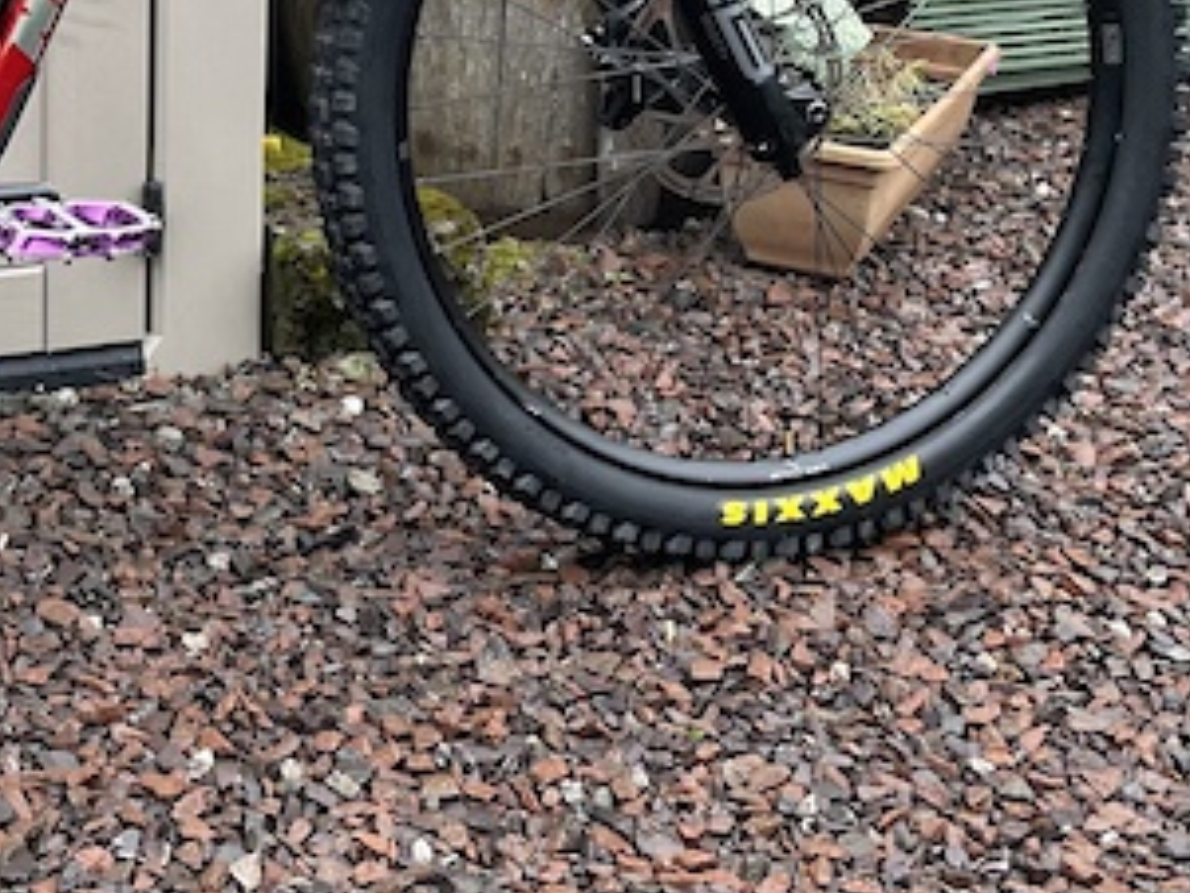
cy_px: -170
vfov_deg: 20.0
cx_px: 8
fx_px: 2373
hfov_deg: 26.7
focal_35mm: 69
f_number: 1.6
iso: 100
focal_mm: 4.2
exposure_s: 1/121
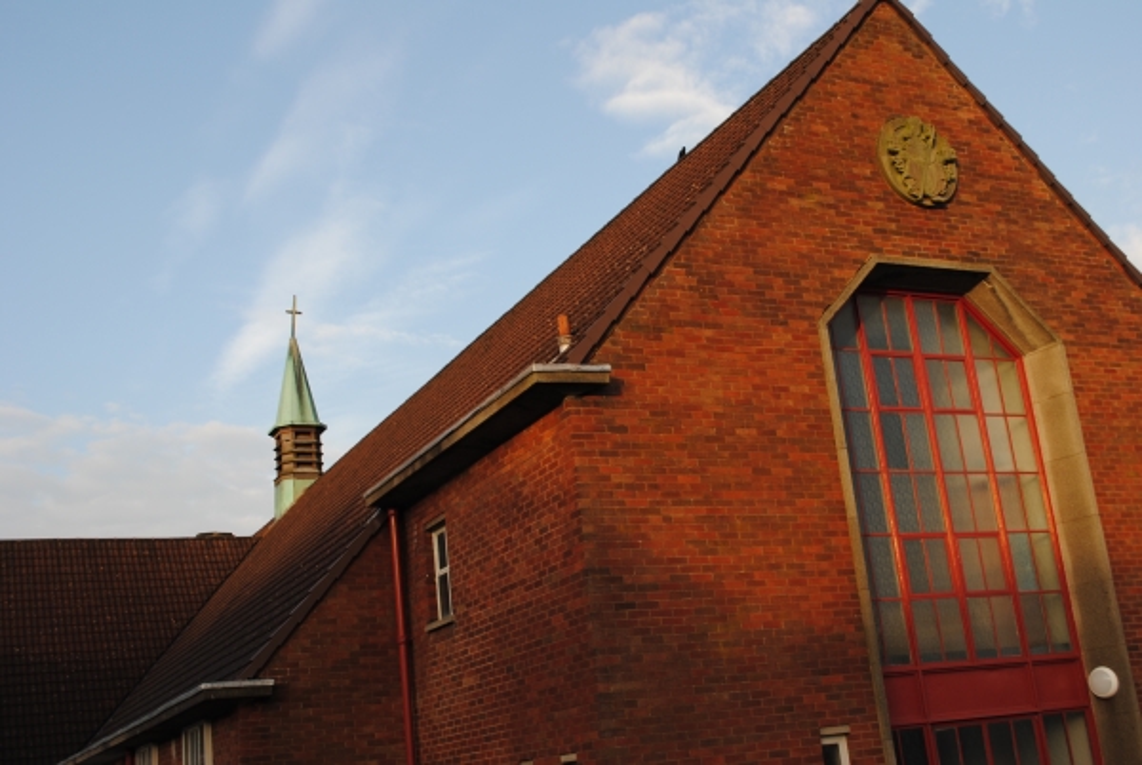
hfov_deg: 46.3
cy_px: 382
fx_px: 1334
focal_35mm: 42
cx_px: 571
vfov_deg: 32.0
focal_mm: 28
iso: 100
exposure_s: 1/125
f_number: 5.6
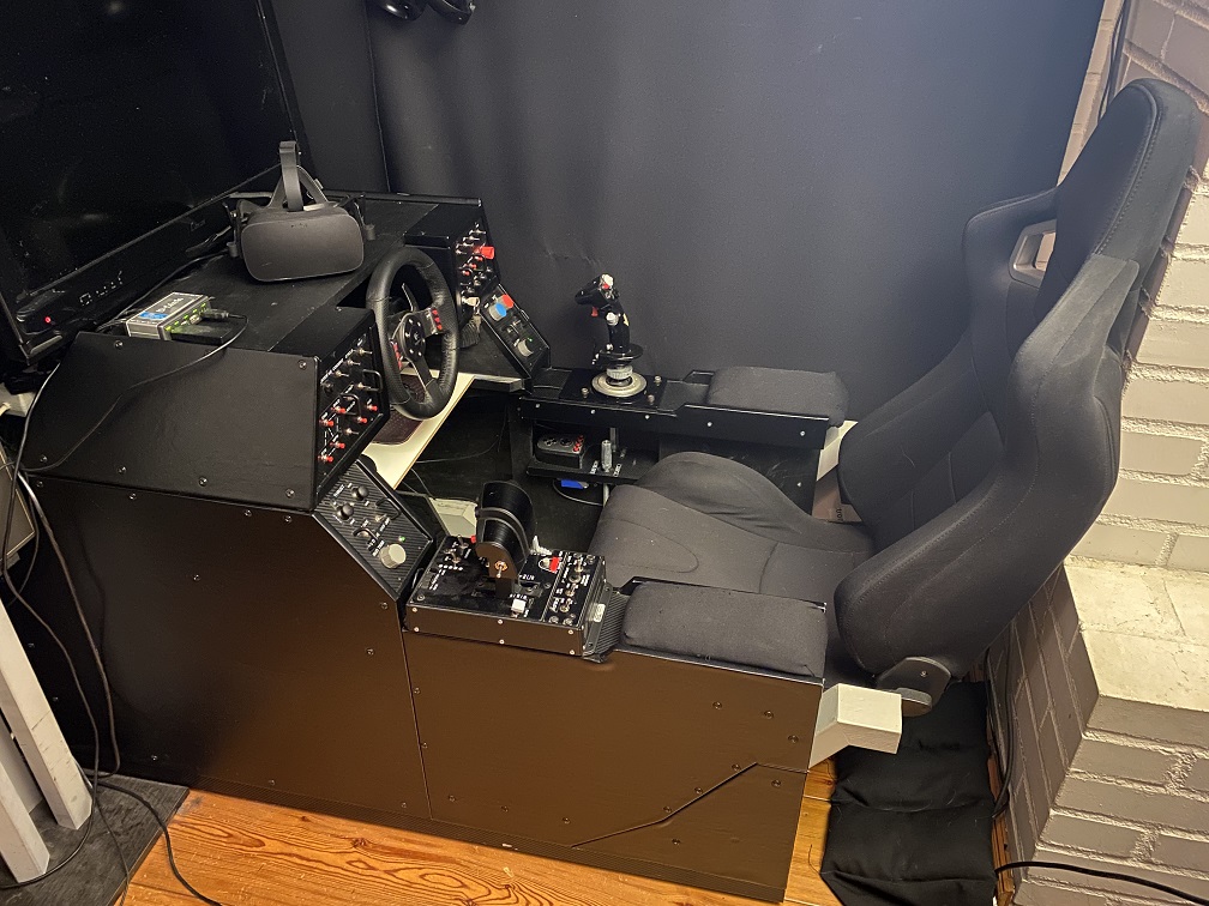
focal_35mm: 26
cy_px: 453
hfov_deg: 67.3
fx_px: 908
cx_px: 604
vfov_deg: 53.1
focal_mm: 4.25
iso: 640
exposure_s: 1/8
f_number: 1.8
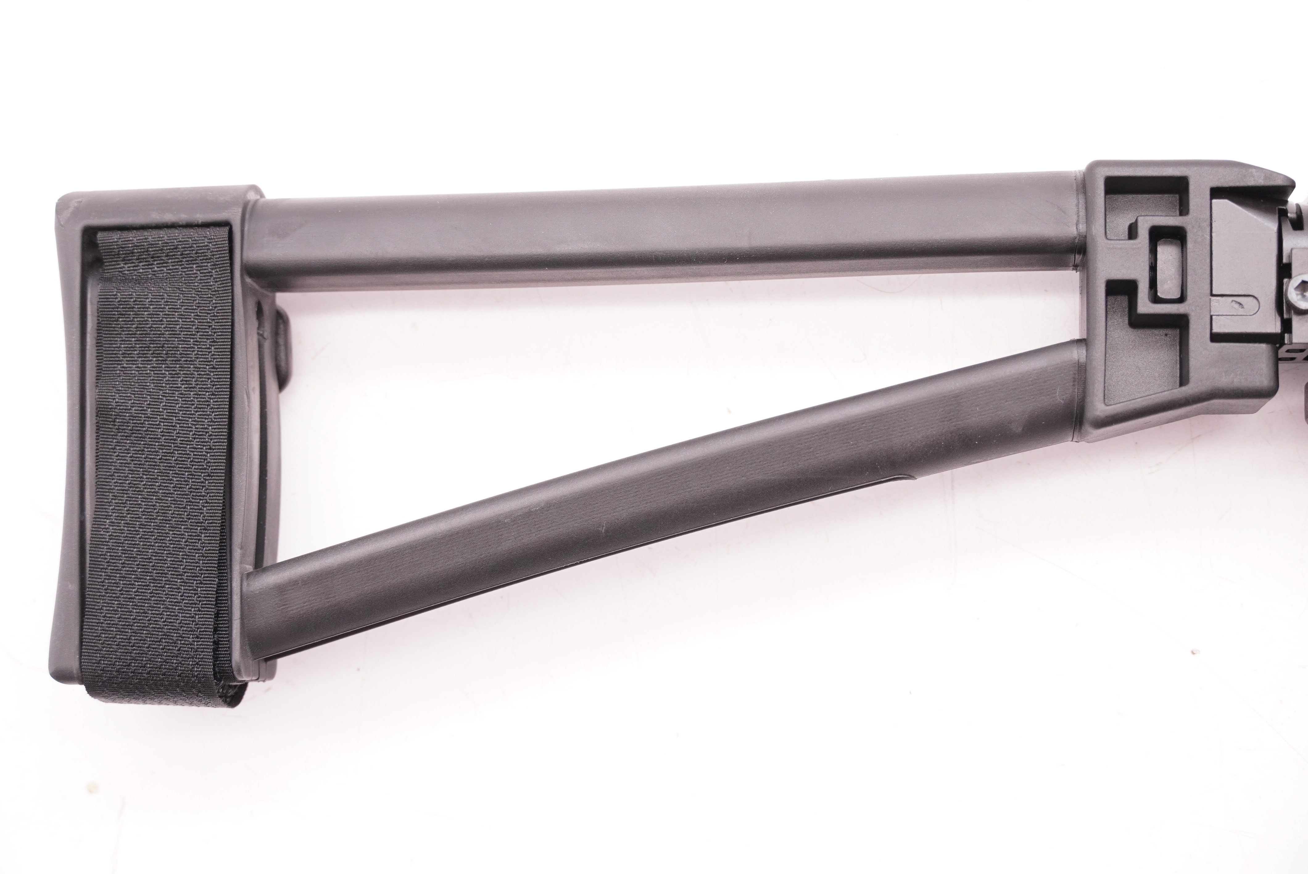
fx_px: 2290
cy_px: 437
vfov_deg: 21.6
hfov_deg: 31.9
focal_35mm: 63
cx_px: 654
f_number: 5.6
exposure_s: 1/125
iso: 1000
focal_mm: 42
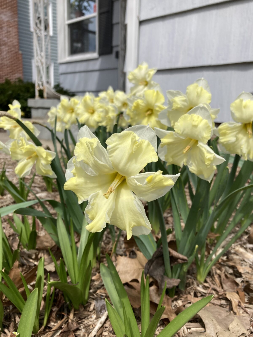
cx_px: 126
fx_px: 273
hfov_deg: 49.7
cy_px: 168
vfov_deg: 63.4
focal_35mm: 28
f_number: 1.8
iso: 25
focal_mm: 3.99
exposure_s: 1/2703
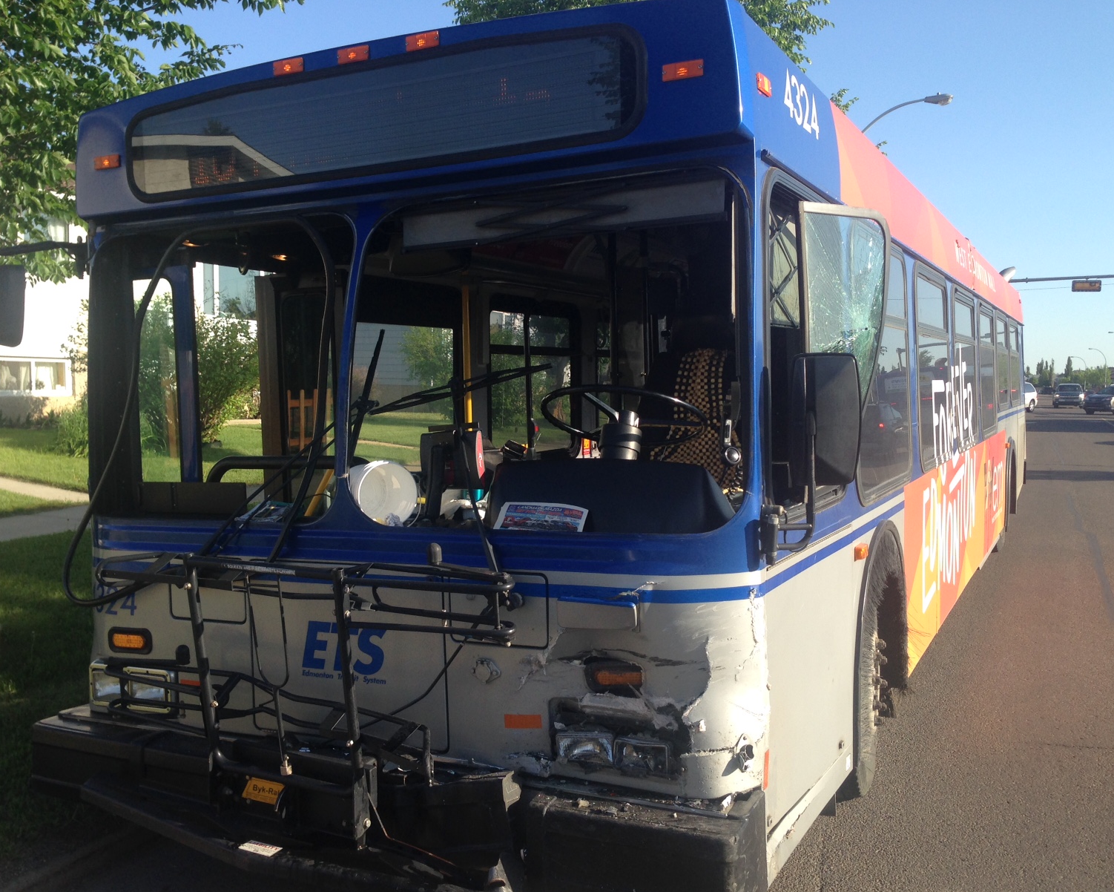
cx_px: 540
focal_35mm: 35
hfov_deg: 51.5
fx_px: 1154
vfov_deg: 42.2
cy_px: 452
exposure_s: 1/678
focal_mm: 4.12
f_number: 2.4
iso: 50
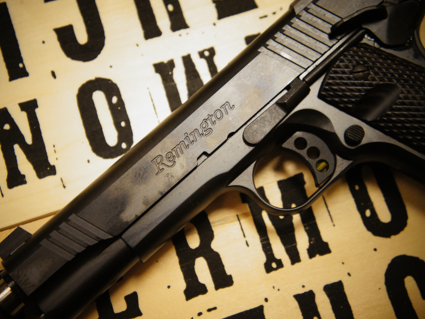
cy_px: 159
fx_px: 761
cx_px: 197
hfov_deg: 31.2
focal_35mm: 62
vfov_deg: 23.6
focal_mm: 38
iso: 800
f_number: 4.5
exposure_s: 1/60
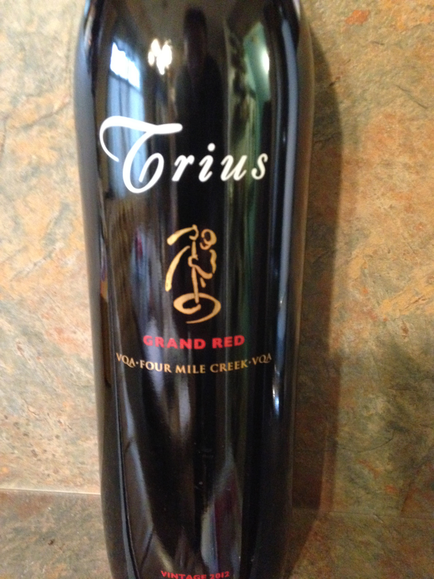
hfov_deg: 42.9
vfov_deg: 55.4
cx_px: 217
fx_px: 552
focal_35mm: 33
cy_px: 290
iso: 800
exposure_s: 1/15
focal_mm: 4.12
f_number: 2.4
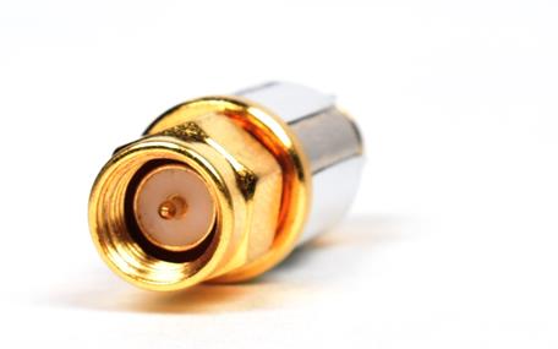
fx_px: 1683
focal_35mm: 111
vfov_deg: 11.8
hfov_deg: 18.8
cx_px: 240
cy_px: 184
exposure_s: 1/200
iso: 200
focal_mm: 55
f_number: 13
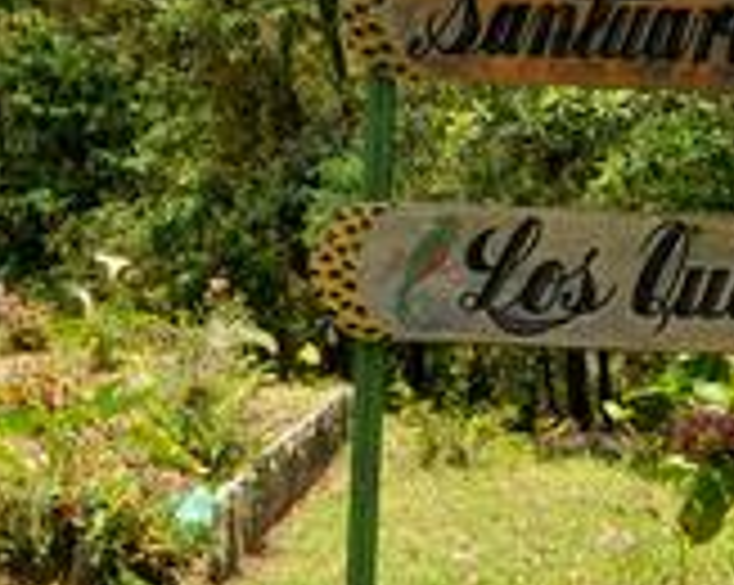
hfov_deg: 23.0
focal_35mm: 83
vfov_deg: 17.7
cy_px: -88
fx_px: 1801
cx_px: 405
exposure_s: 1/640
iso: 400
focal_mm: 12
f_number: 5.6
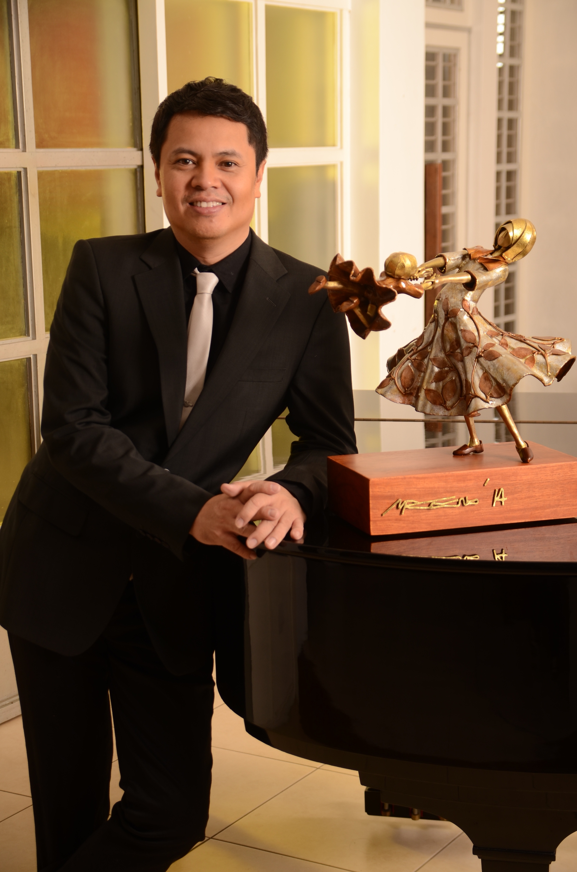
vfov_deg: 29.3
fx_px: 1666
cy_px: 436
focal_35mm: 69
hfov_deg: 19.6
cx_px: 288
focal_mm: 46
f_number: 4.5
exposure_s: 1/60
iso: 100
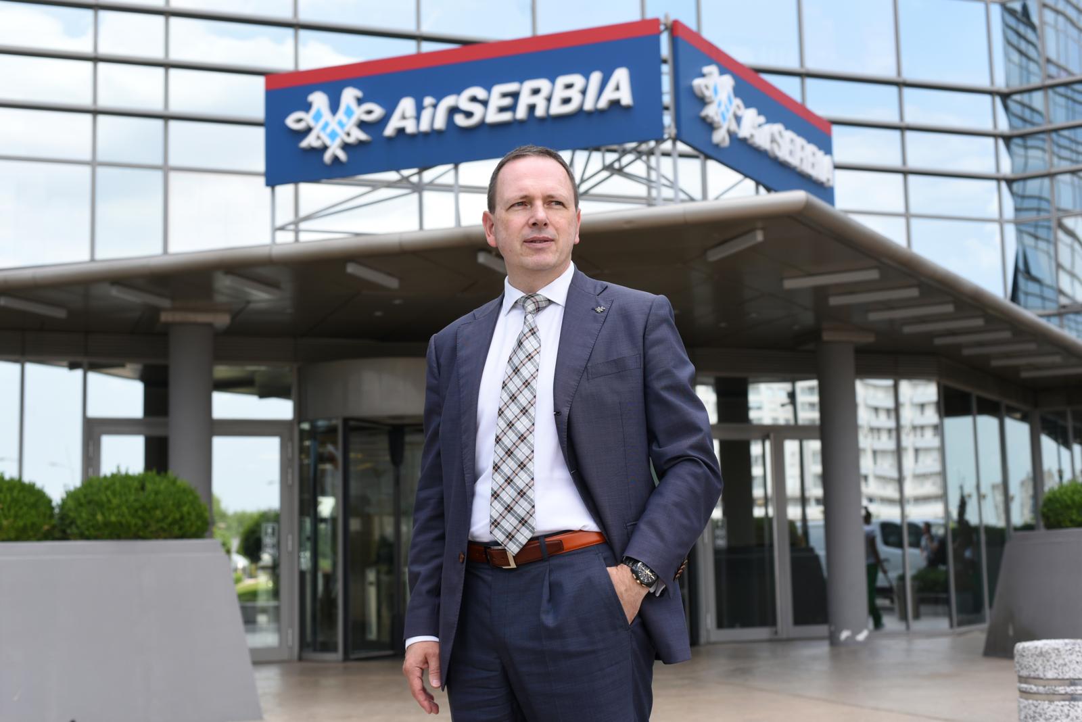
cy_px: 361
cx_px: 541
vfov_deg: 27.0
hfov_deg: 39.6
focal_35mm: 50
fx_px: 1503
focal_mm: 50
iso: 320
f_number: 5.6
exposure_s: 1/500
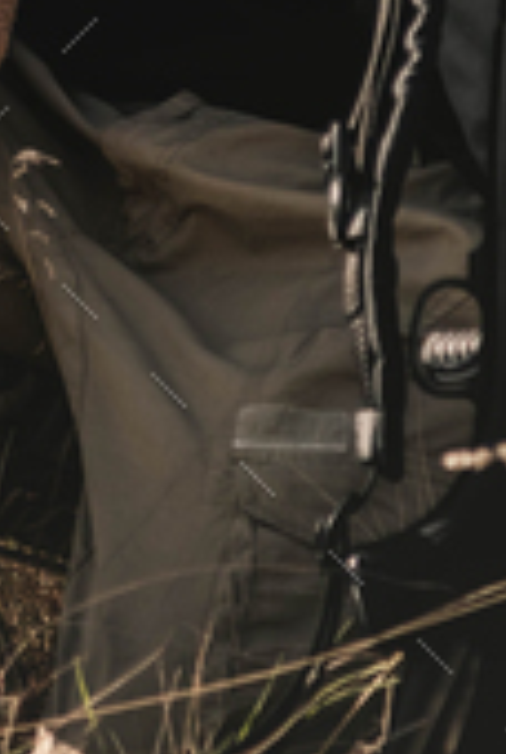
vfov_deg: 6.7
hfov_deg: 4.6
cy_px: -532
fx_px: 6320
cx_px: -75
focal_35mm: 301
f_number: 3.2
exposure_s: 1/1600
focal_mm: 58
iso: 100
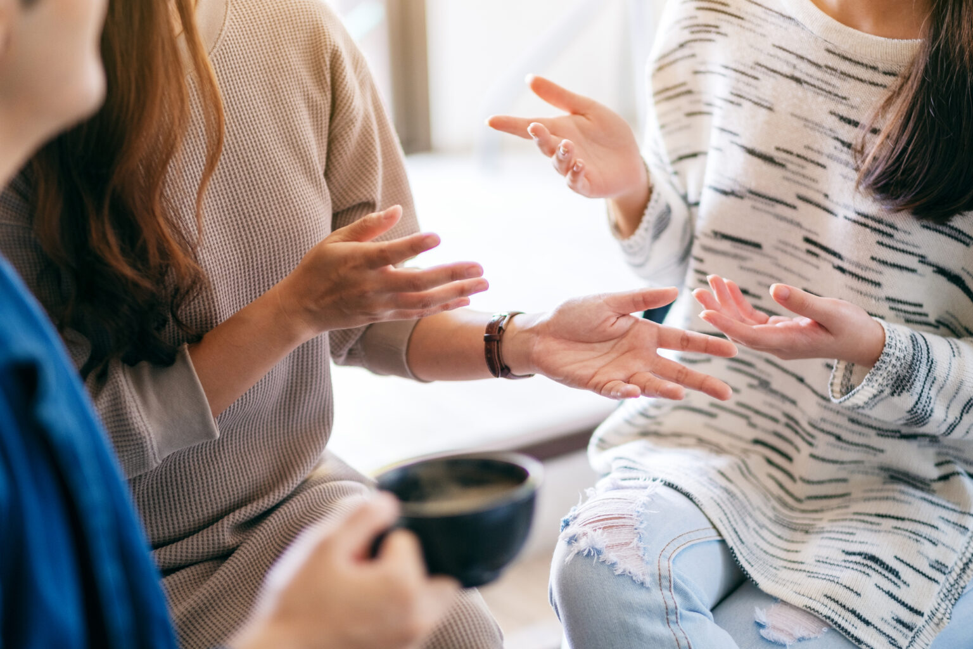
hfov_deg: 24.2
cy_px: 324
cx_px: 486
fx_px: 2270
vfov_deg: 16.3
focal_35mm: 84
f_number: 1.2
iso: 200
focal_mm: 56
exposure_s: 1/280
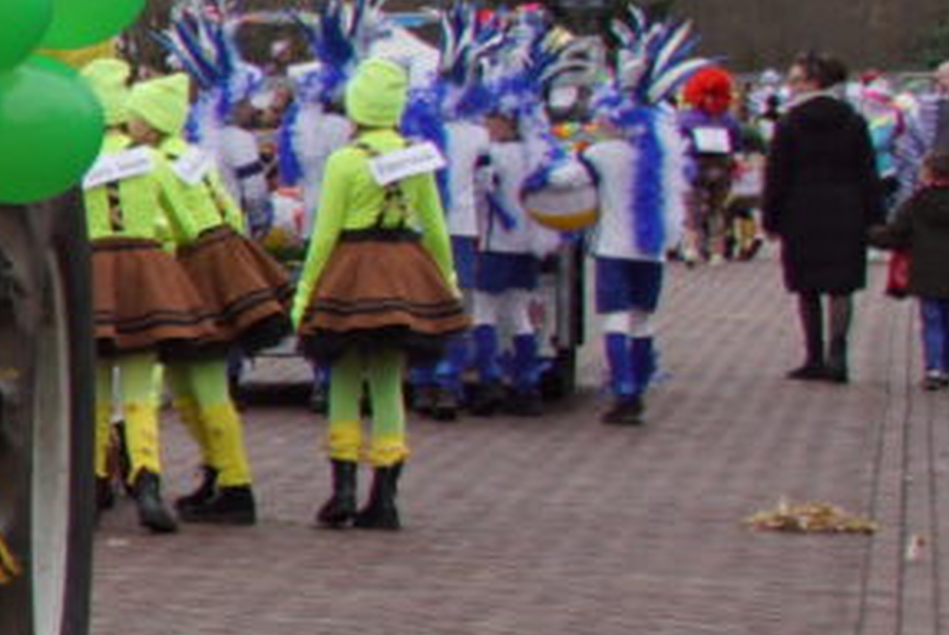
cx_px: -1838
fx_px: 6782
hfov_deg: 7.2
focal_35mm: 257
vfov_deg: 5.4
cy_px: 354
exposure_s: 1/100
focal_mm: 24
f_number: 5
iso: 100
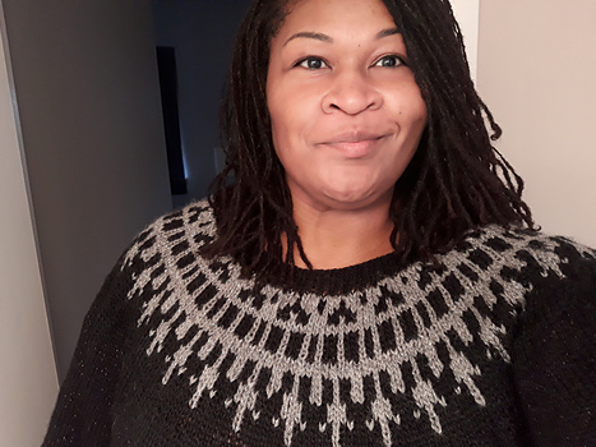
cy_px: 238
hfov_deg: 60.0
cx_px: 286
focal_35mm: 30
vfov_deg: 46.7
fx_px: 516
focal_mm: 3.34
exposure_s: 1/30
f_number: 1.9
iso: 160
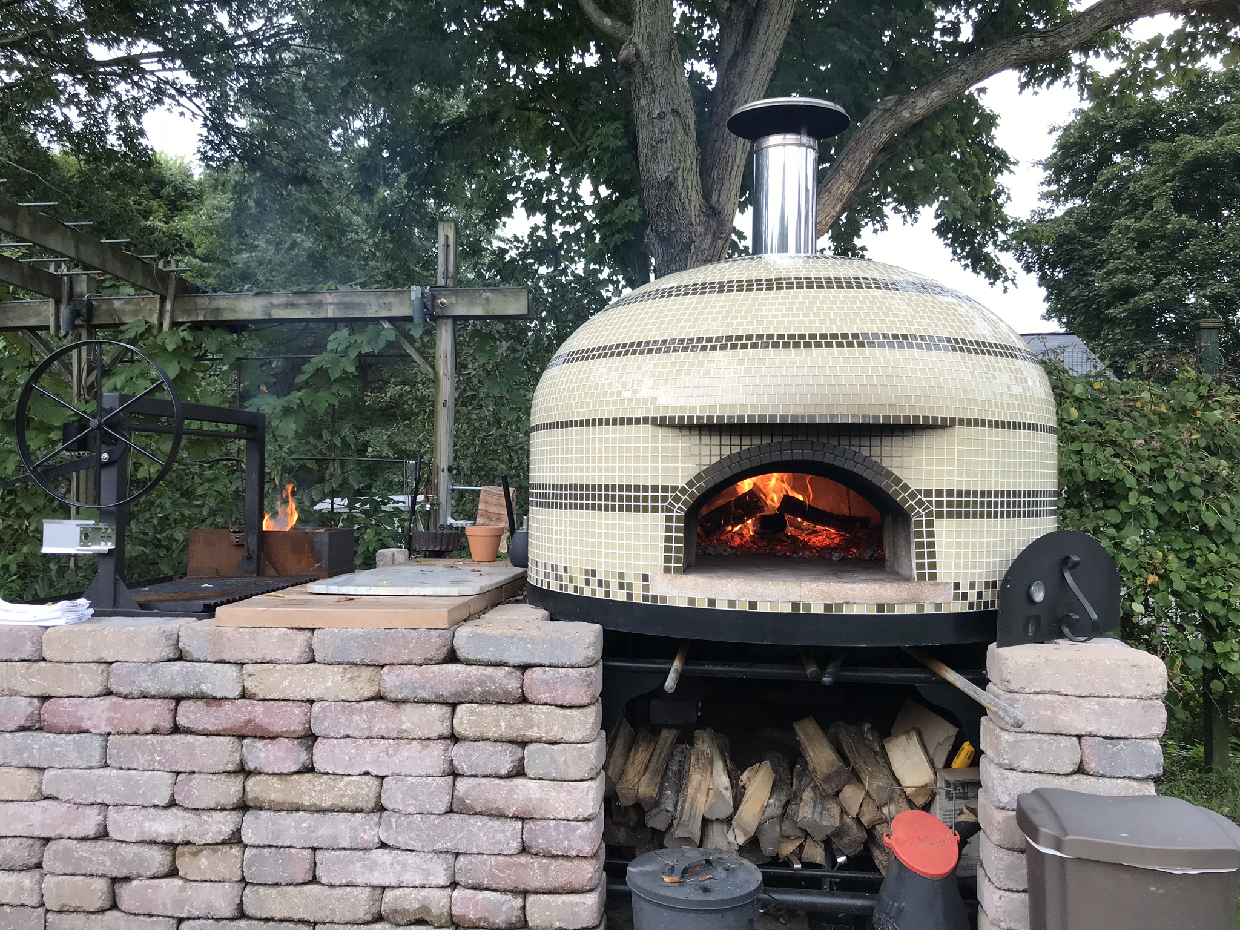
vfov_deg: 49.7
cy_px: 465
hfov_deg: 63.4
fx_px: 1003
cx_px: 620
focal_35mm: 28
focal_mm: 3.99
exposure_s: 1/60
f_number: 1.8
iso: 32
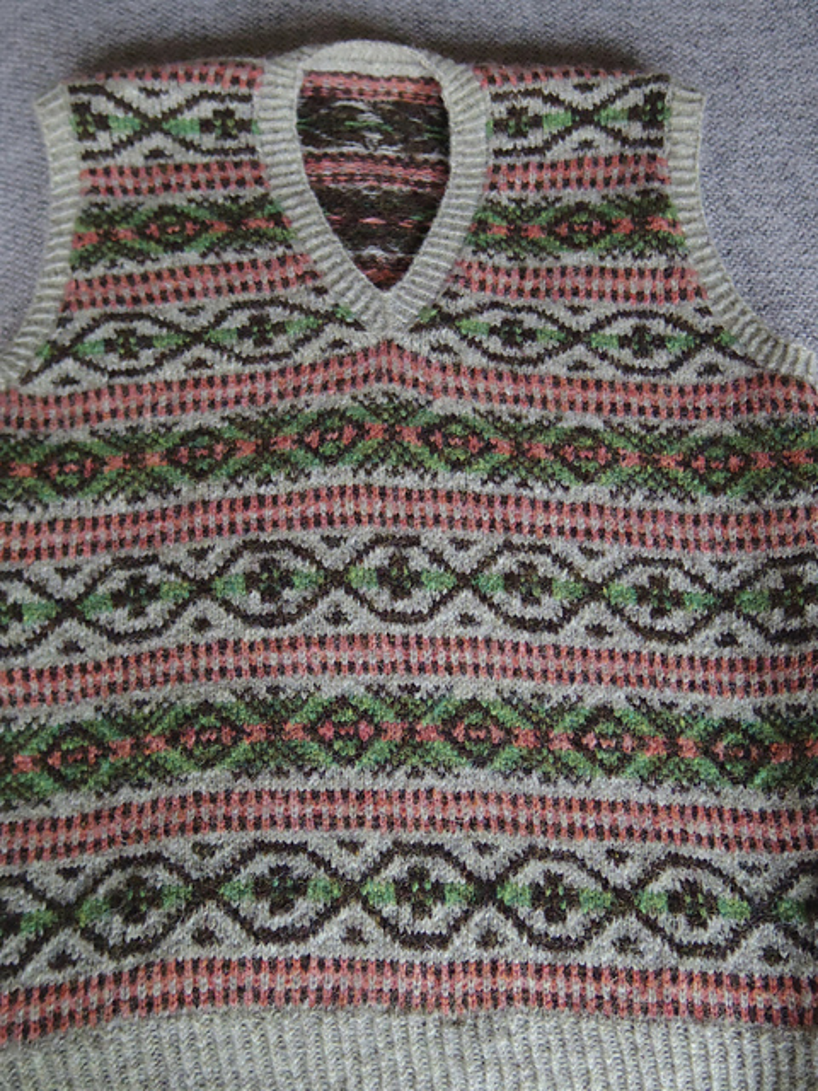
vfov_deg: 40.4
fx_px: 1481
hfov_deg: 30.9
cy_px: 546
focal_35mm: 47
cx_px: 409
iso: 500
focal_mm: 8.5
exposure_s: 1/60
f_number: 1.9
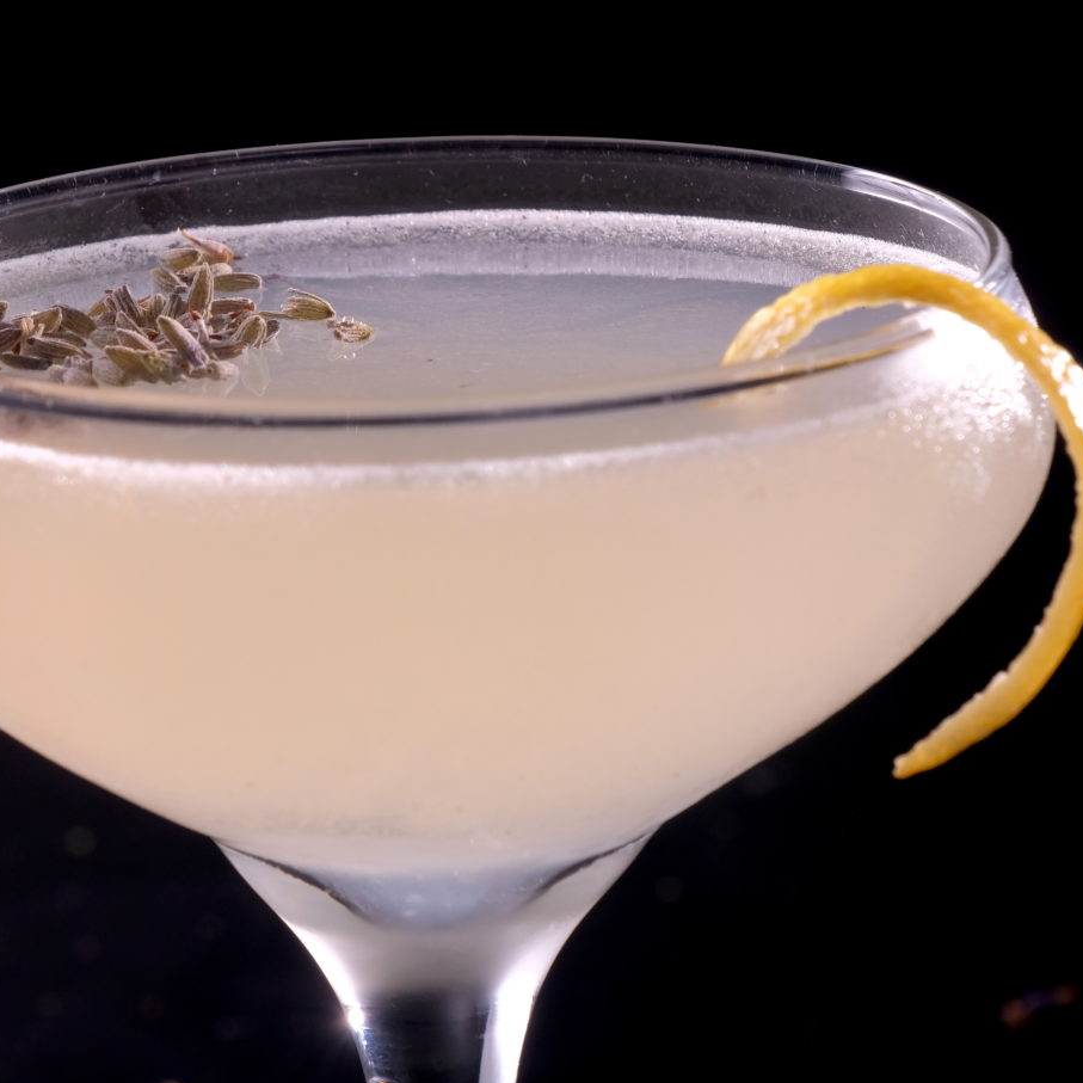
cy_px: 507
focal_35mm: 208
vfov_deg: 8.4
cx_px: 352
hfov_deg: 8.4
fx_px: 7362
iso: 320
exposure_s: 1/125
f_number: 14
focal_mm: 98.6
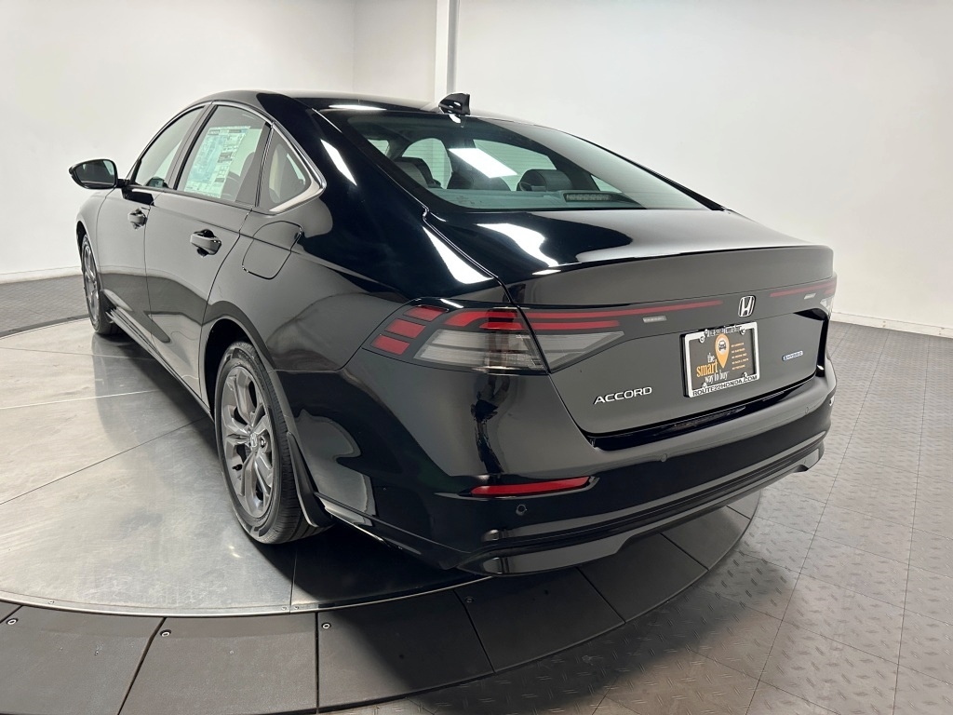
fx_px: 661
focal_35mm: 24
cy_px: 358
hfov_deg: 71.6
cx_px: 476
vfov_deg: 56.8
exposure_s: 1/60
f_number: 1.78
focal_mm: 6.86
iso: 400
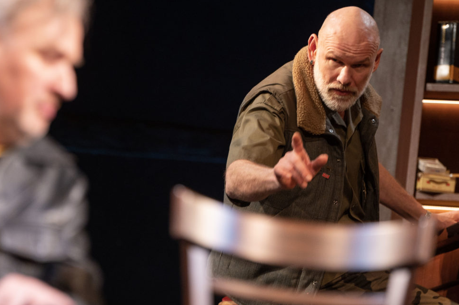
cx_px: 129
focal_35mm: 247
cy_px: 199
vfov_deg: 5.6
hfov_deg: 8.3
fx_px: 3146
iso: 800
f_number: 2.8
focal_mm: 155
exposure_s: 1/80
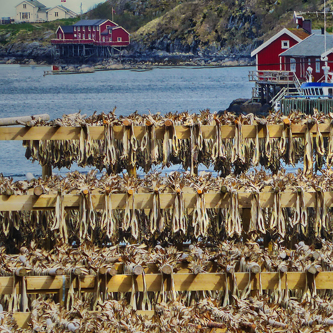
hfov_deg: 2.8
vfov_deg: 2.8
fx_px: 6889
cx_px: 200
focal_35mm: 633
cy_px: 209
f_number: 5.8
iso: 80
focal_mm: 53.8
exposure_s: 1/200
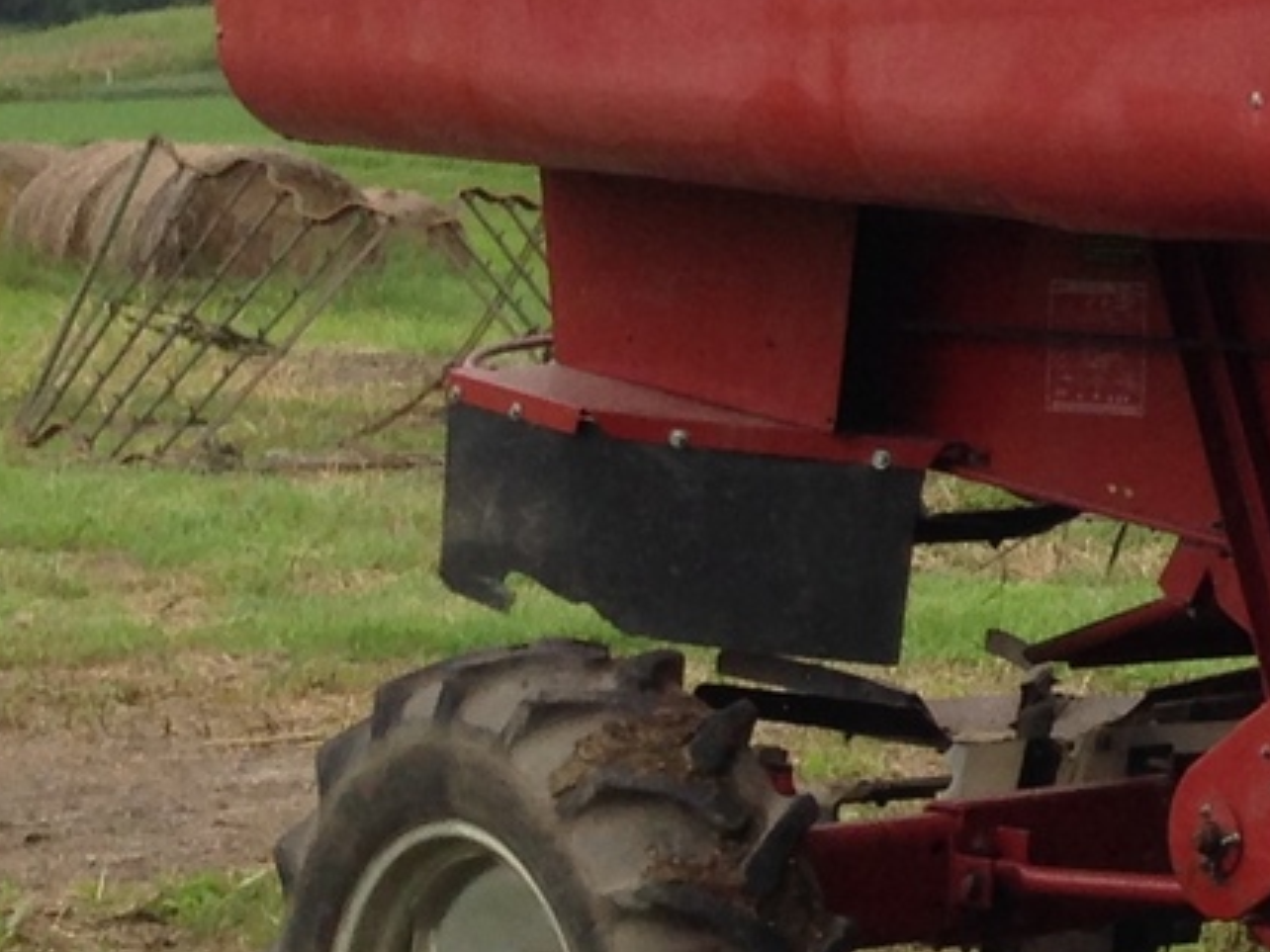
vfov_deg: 9.3
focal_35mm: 158
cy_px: -104
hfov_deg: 10.8
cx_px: 2994
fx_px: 5797
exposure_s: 1/507
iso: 50
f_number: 2.4
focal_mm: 4.12
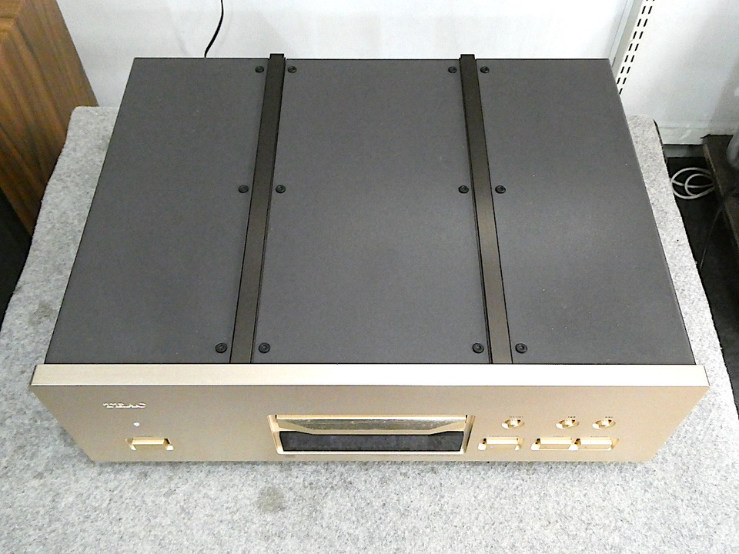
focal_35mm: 33
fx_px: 705
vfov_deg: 42.9
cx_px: 370
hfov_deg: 55.4
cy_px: 277
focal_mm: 5.8
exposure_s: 1/60
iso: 1600
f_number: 5.6
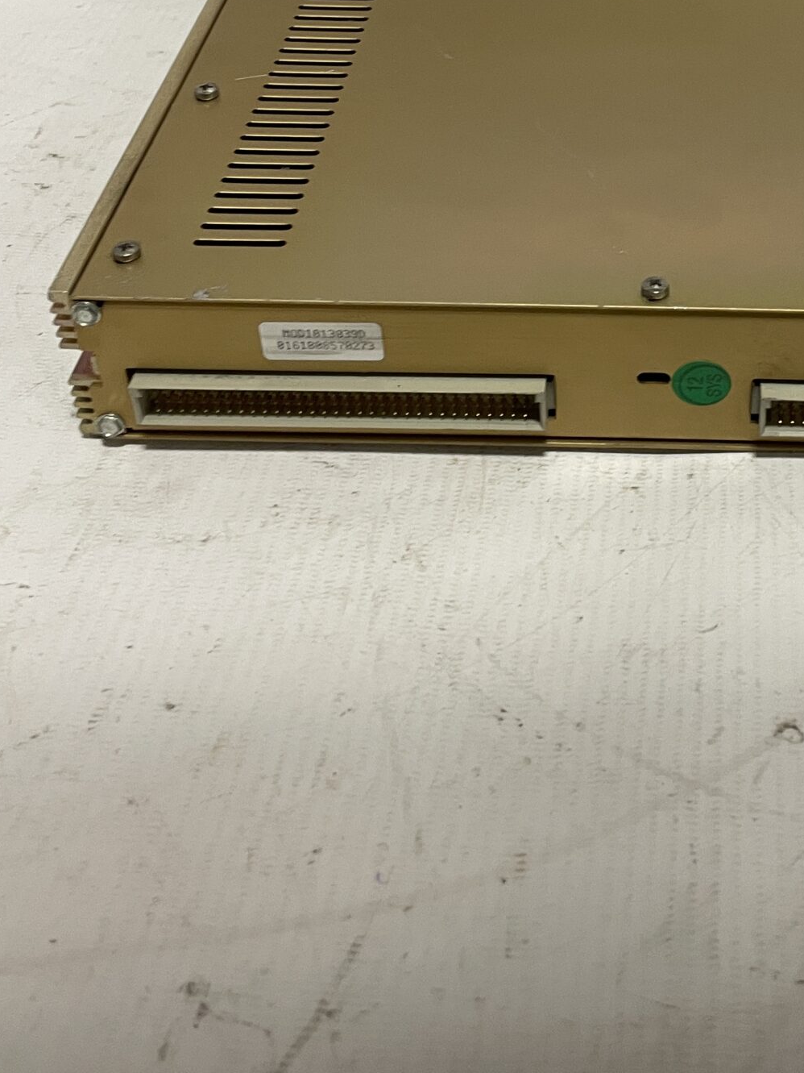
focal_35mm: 50
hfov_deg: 28.5
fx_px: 1549
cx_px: 648
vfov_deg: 36.6
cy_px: 183
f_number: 1.6
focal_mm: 4.2
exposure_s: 1/60
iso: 125
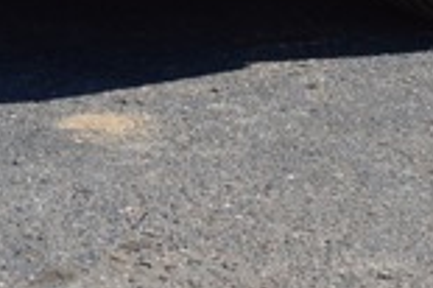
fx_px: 2787
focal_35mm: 232
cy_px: -436
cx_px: 592
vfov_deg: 5.7
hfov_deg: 8.7
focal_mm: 30
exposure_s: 1/400
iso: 100
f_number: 9
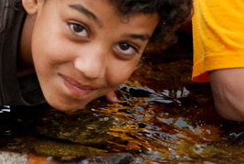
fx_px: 5268
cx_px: 360
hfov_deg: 2.6
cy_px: -73
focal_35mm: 776
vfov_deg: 1.8
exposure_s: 1/200
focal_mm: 135
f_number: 3.5
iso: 200
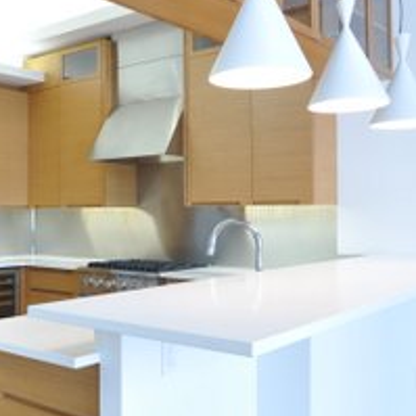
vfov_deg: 39.2
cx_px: 94
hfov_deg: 38.0
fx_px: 585
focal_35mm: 43
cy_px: 204
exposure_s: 1/2
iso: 200
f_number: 11
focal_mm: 14
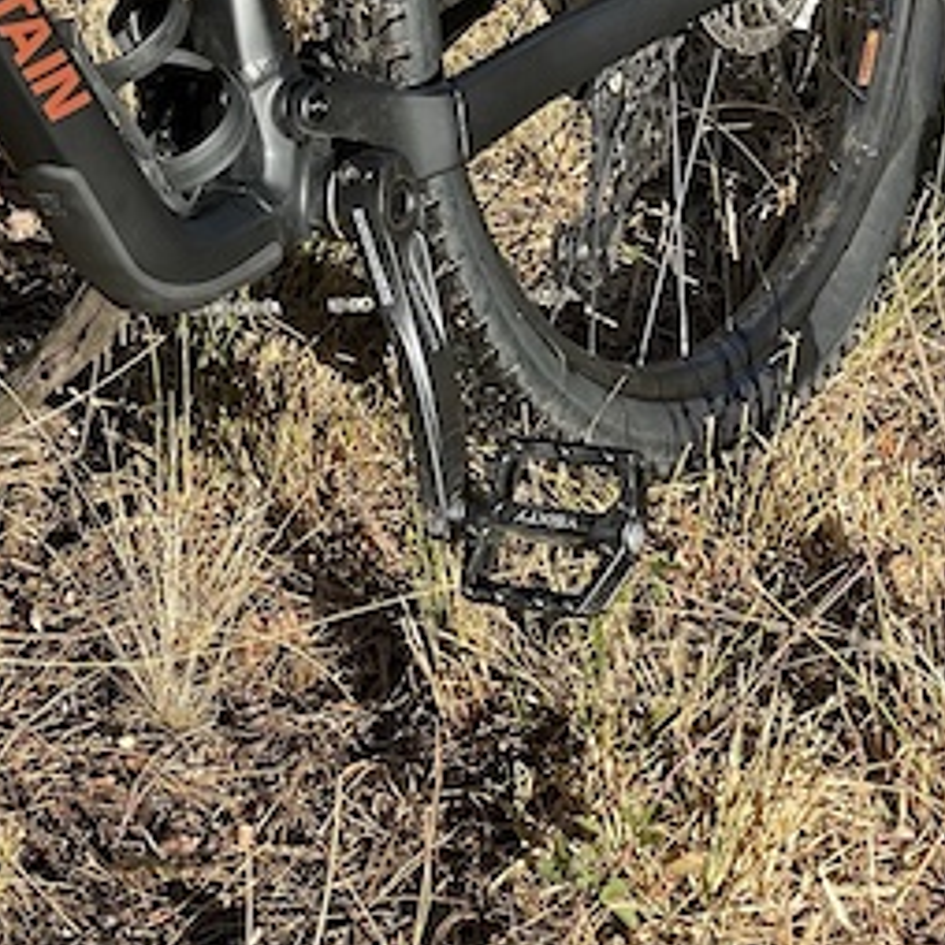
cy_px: -153
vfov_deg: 11.8
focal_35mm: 145
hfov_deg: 11.9
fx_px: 4478
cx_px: -56
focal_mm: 6
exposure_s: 1/489
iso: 25
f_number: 2
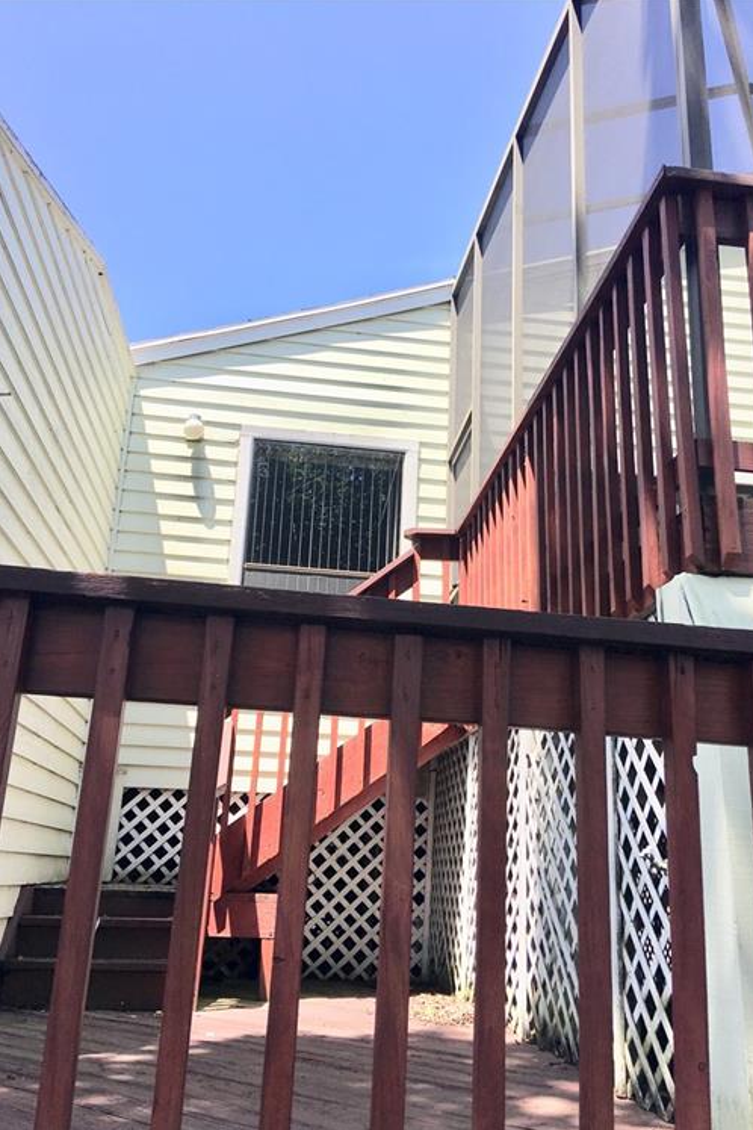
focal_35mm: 31
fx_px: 973
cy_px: 578
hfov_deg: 42.3
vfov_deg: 60.3
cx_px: 386
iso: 25
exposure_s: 1/777
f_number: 2.2
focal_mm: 4.15
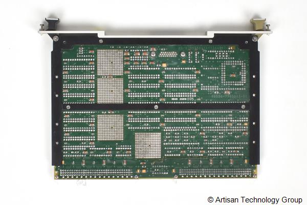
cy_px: 102
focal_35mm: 34
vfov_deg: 38.4
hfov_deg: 55.1
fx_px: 294
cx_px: 154
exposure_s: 1/200
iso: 250
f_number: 16
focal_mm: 23
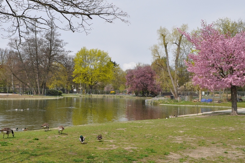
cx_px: 65
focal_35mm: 46
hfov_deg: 41.7
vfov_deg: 29.1
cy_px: 67
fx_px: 313
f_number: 9
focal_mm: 18
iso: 200
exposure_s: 1/400
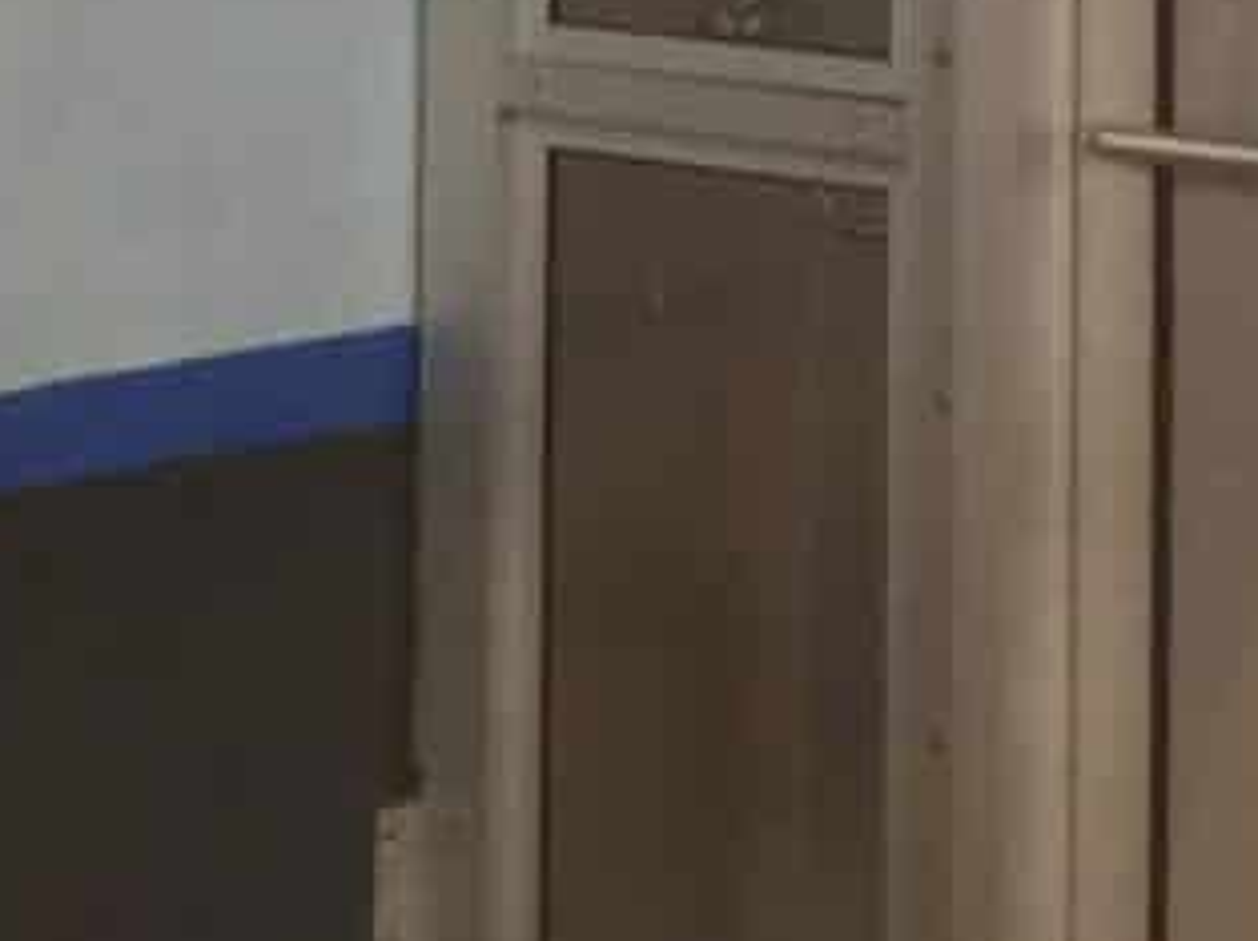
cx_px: -1330
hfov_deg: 9.7
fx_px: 6897
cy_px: -800
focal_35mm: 190
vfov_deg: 7.5
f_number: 2.2
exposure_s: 1/15
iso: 40
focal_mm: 4.15
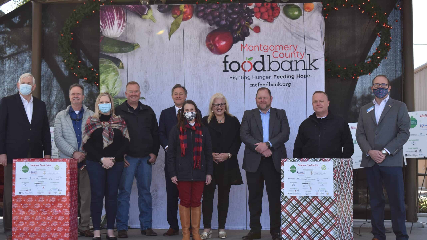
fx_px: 713
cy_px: 129
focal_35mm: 63
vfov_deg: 19.1
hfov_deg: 33.3
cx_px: 213
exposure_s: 1/250
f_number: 5.6
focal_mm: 40
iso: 200
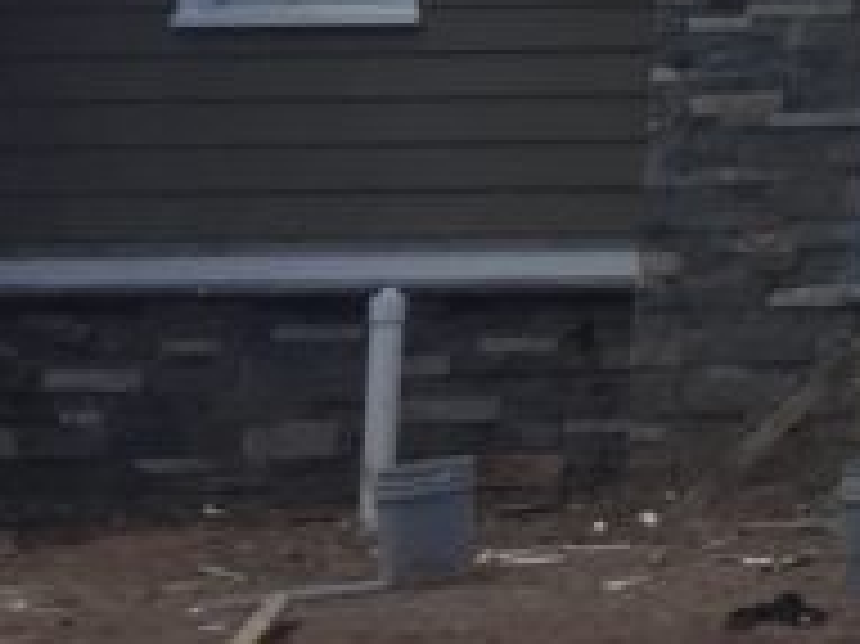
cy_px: -784
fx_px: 4519
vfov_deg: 7.7
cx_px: 2395
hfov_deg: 9.2
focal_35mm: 182
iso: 32
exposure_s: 1/1412
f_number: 2.2
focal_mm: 4.15
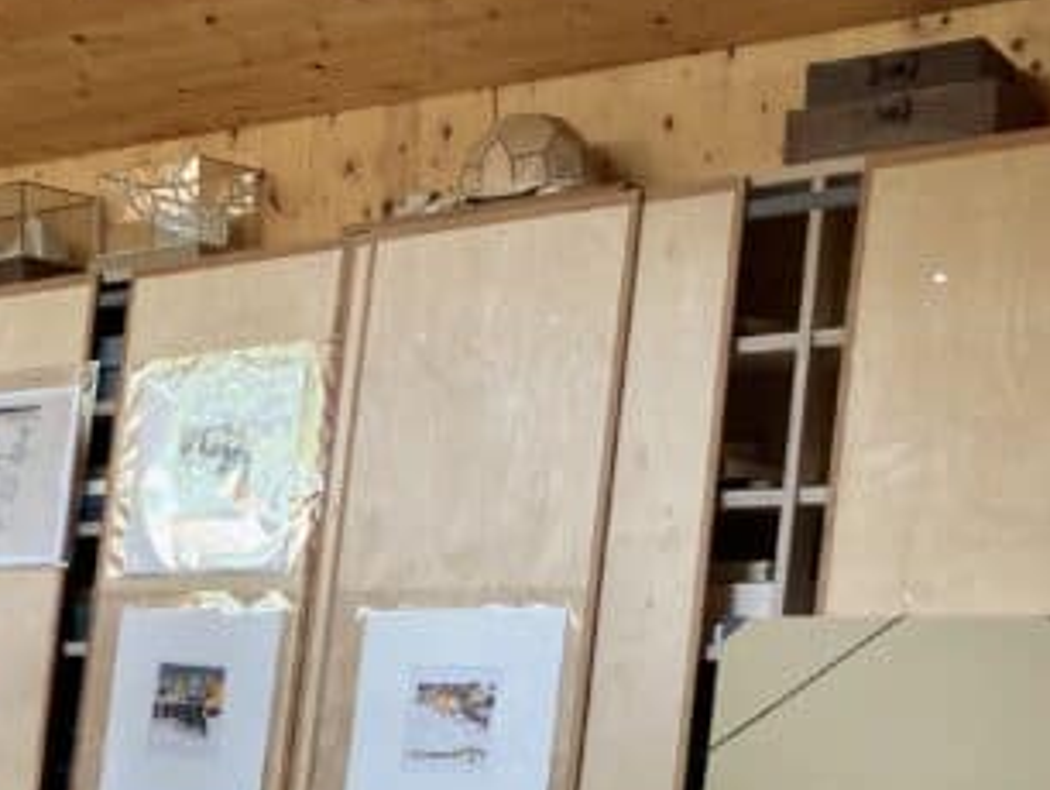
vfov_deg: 21.0
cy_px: 838
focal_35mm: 67
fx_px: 2034
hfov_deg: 27.7
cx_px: 63
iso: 80
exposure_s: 1/99
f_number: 1.8
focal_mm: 3.99
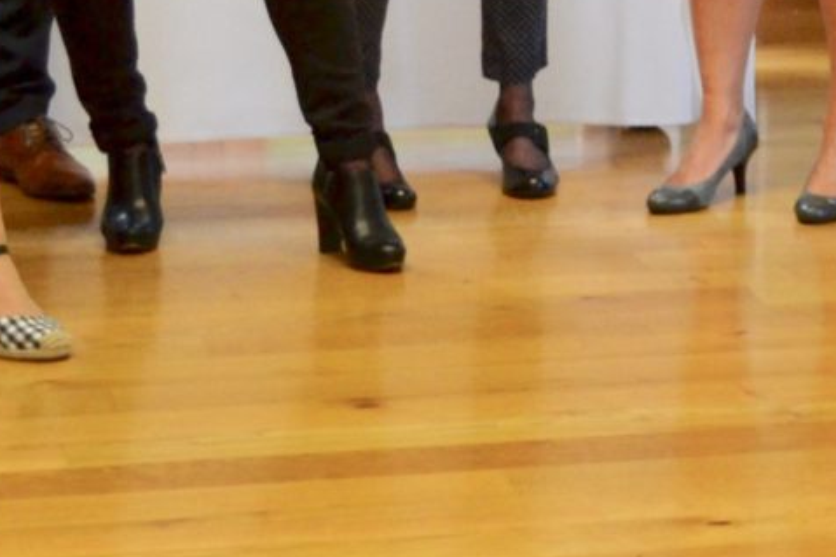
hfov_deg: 10.4
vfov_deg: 7.1
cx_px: 1538
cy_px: -621
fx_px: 4321
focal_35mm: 186
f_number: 4.8
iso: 400
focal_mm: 29
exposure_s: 1/100
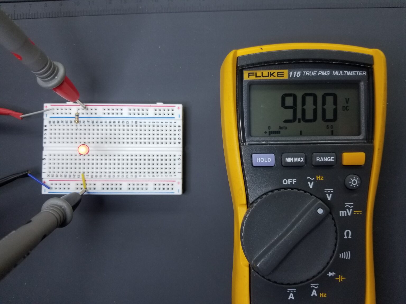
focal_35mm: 26
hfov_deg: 67.3
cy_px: 152
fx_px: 305
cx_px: 203
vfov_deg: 53.1
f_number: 1.7
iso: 100
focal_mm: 4.3
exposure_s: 1/60
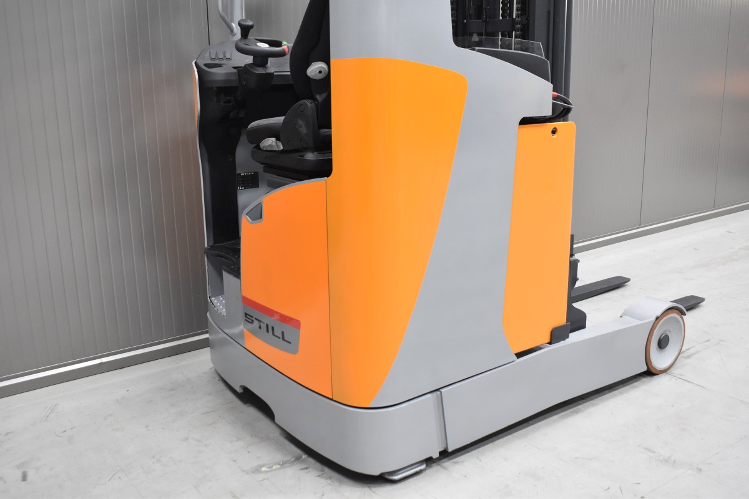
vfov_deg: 38.4
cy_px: 250
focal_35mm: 34
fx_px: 718
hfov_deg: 55.1
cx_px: 374
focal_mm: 23
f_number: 4.5
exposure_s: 1/40
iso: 1600
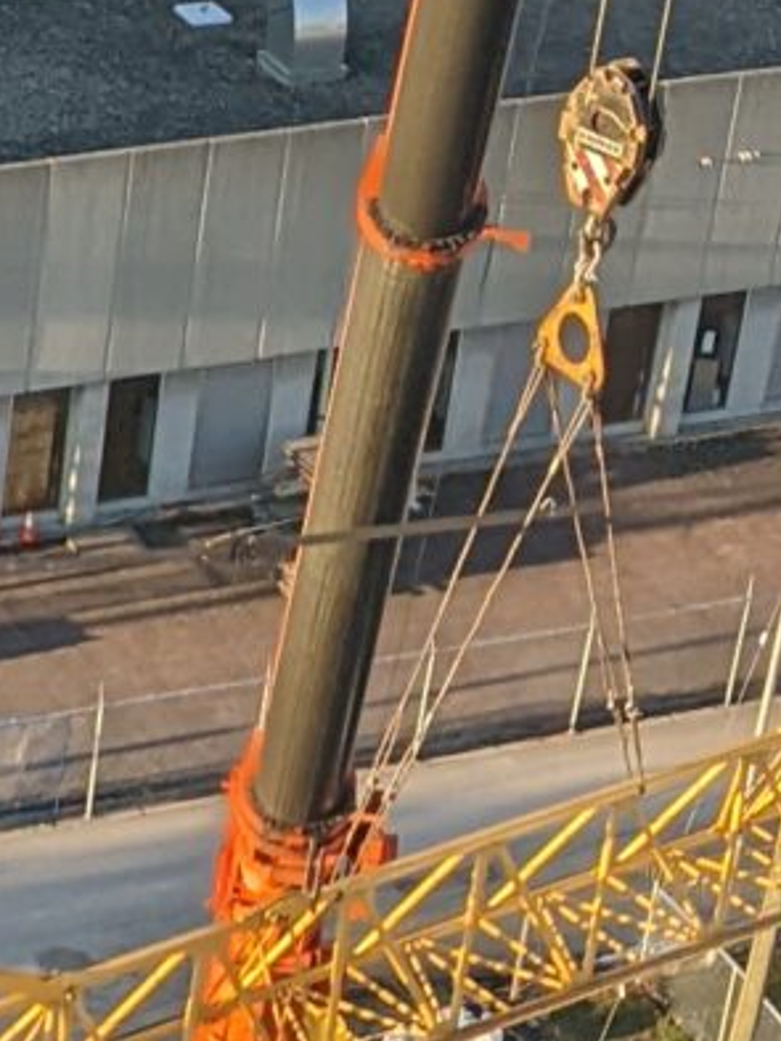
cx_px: -405
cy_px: 1661
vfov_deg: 10.7
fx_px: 5292
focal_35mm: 176
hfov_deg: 8.3
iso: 47
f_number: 1.73
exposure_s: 1/1064
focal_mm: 4.38
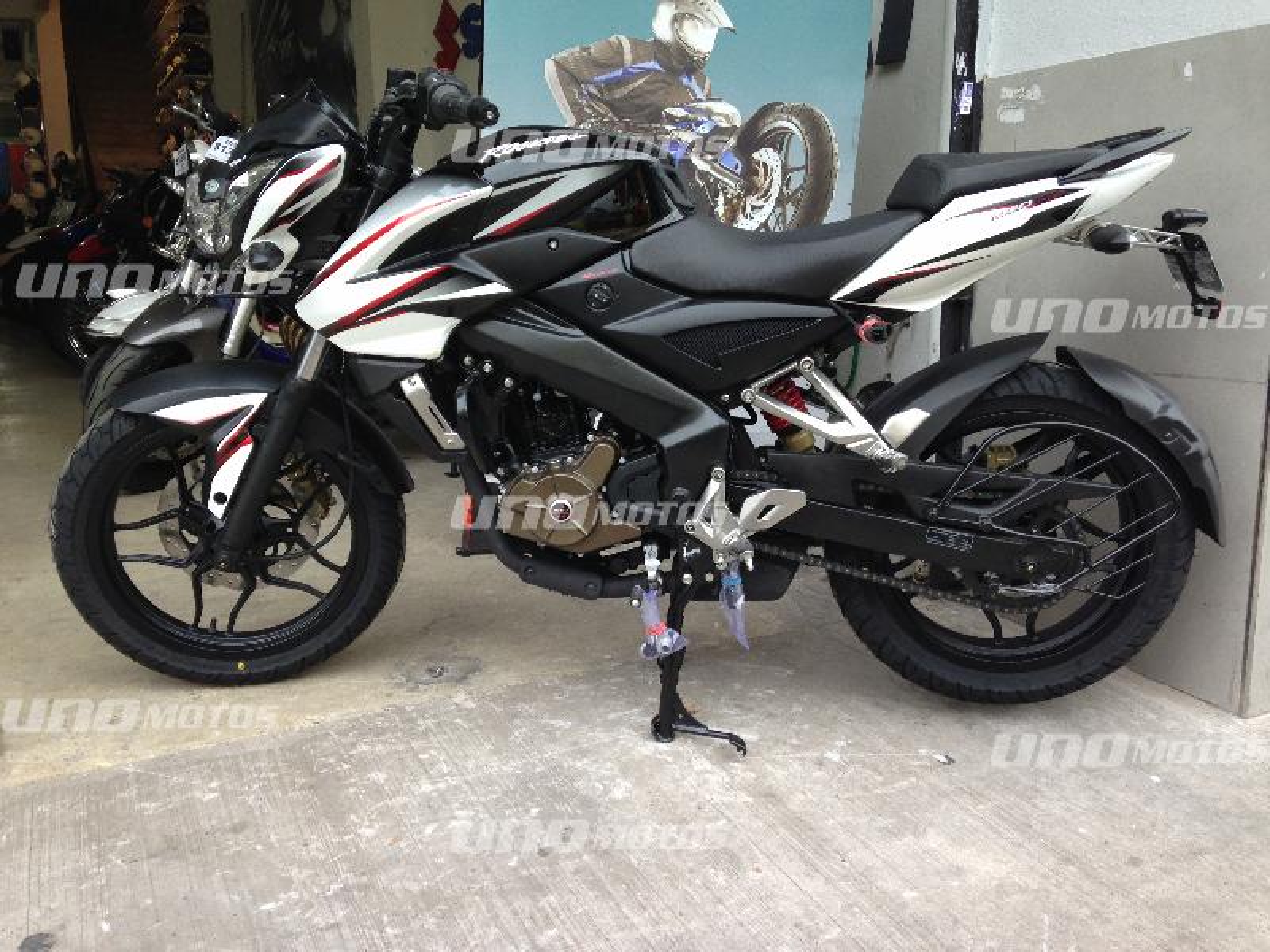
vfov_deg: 42.9
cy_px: 476
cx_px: 635
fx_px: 1211
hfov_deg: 55.4
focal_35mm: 33
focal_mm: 4.12
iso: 80
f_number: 2.4
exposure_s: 1/120
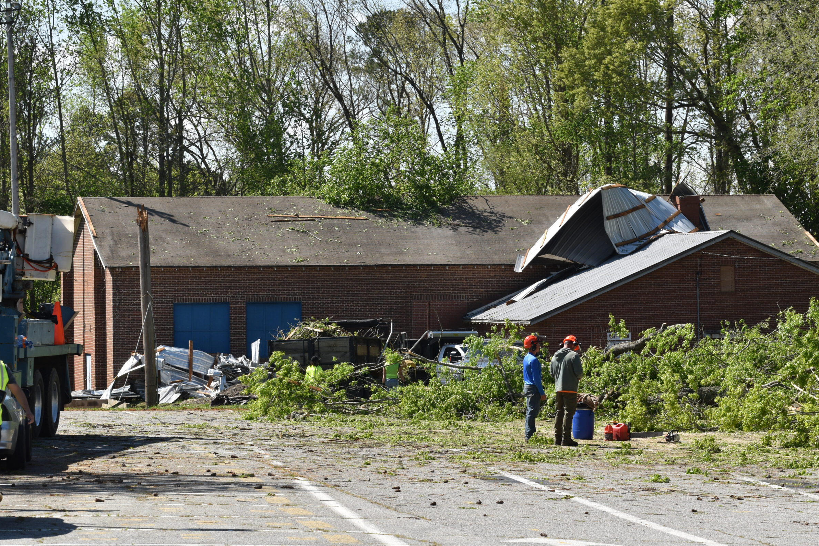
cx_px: 402
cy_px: 270
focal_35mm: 164
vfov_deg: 8.4
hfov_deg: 12.5
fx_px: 3731
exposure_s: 1/250
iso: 140
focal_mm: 102
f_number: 8
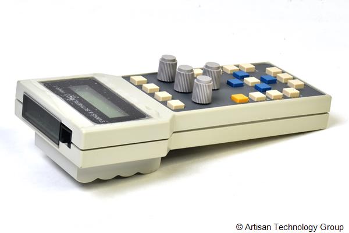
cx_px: 174
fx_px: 800
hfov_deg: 24.6
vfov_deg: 16.6
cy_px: 116
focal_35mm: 82
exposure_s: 1/200
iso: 200
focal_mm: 55
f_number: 13
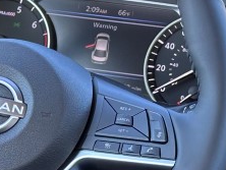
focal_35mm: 221
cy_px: 220
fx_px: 1444
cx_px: -59
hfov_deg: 8.8
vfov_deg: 6.7
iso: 80
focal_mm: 6.86
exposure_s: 1/91
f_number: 1.78
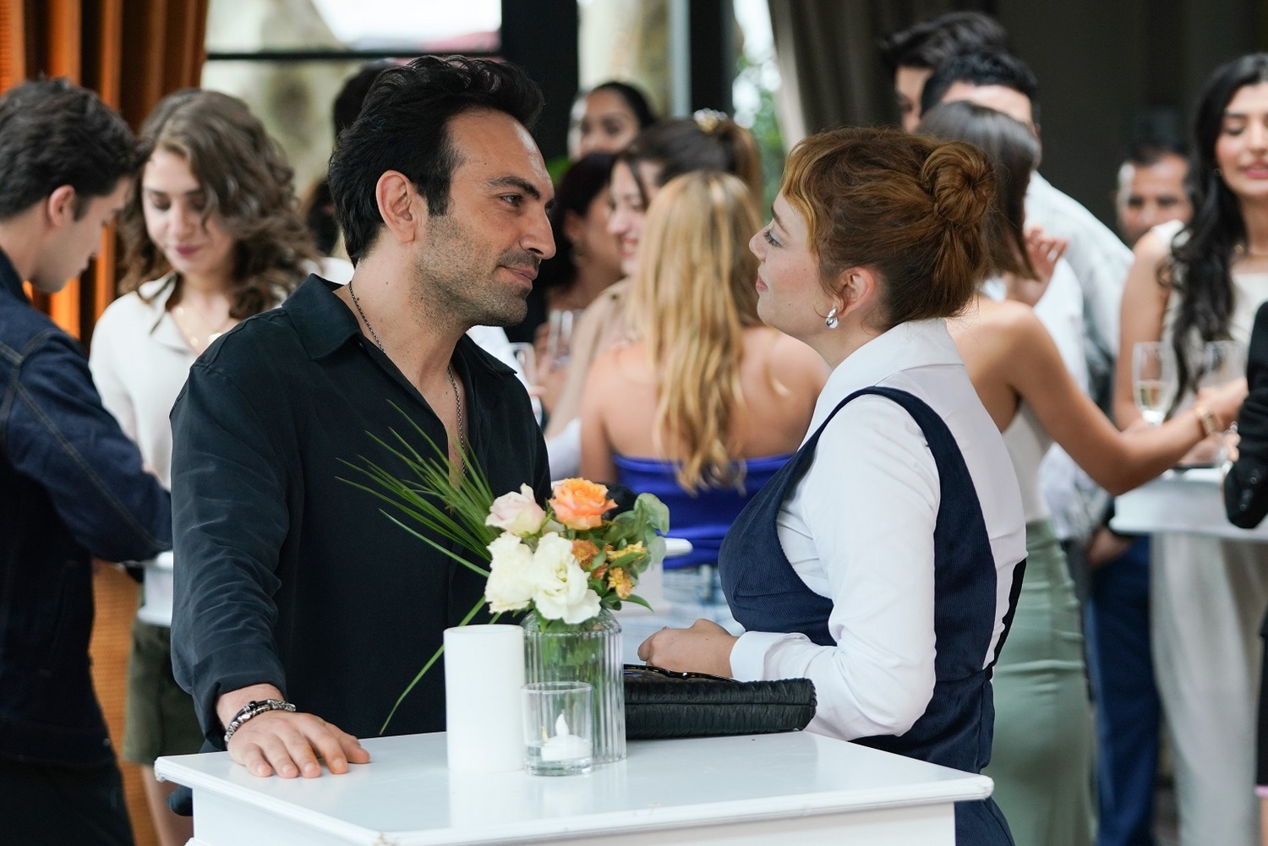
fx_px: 5285
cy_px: 423
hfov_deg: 13.7
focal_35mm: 150
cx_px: 634
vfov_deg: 9.2
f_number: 3.5
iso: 500
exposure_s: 1/200
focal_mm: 100
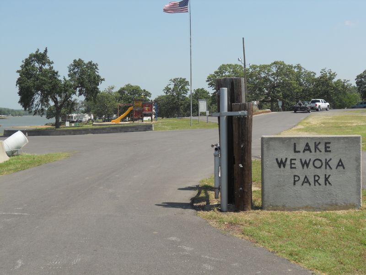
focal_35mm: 54
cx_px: 183
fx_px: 571
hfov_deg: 35.5
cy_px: 138
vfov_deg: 27.0
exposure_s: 1/500
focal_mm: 9.8
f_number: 4.8
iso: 80
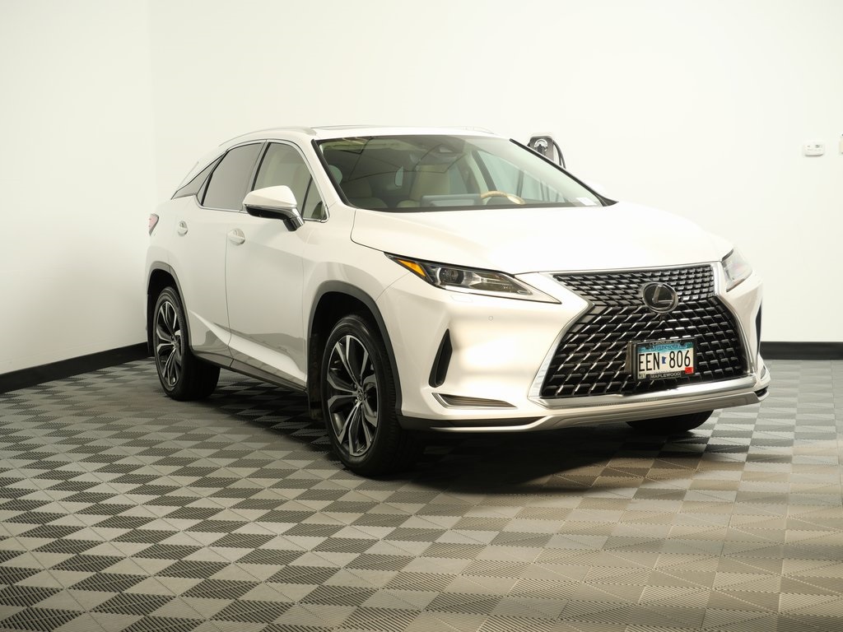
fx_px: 1120
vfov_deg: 31.5
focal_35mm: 46
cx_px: 422
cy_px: 316
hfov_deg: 41.2
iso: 250
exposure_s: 1/200
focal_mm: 23
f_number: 5.6
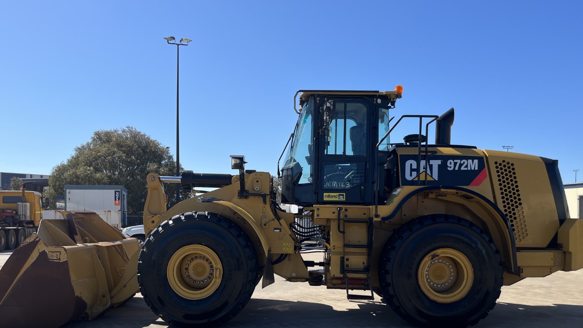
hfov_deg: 61.0
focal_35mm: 32
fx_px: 495
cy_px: 218
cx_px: 294
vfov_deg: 36.3
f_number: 1.6
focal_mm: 5.1
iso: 50
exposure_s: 1/3623
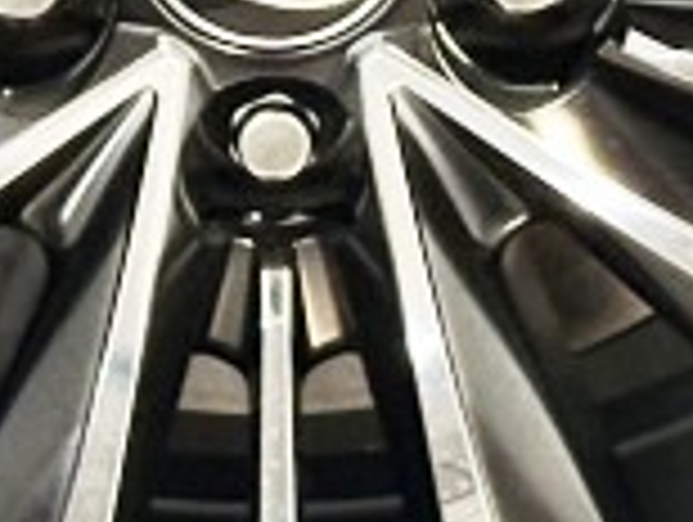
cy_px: -238
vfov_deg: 4.6
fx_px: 6396
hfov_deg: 6.2
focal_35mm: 319
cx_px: 270
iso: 640
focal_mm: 6.86
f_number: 1.78
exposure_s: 1/24
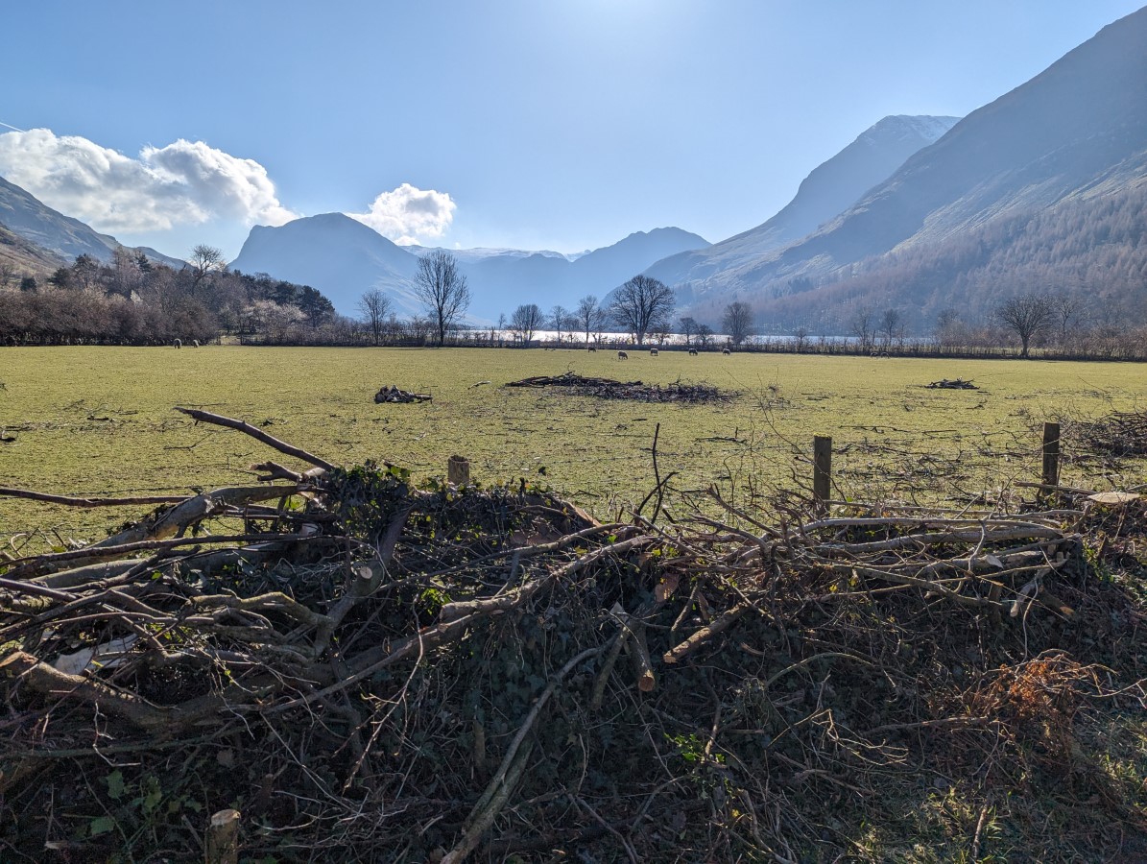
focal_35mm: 24
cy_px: 432
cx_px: 574
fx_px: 796
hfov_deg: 71.5
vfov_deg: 56.9
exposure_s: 1/4525
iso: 43
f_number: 1.85
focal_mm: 6.81
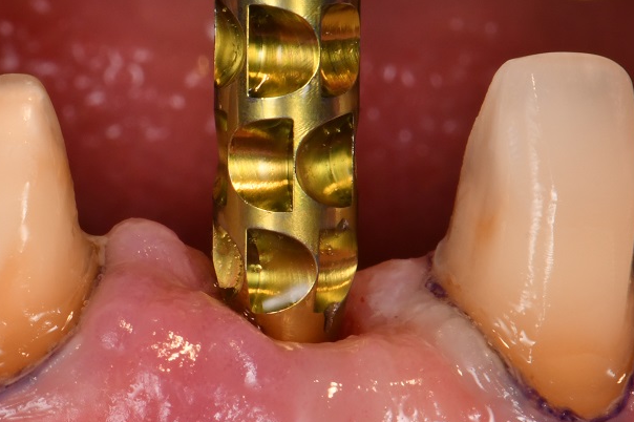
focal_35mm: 359
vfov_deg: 3.8
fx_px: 6319
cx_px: 203
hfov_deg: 5.7
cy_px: 180
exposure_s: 1/160
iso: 200
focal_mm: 105
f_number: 32
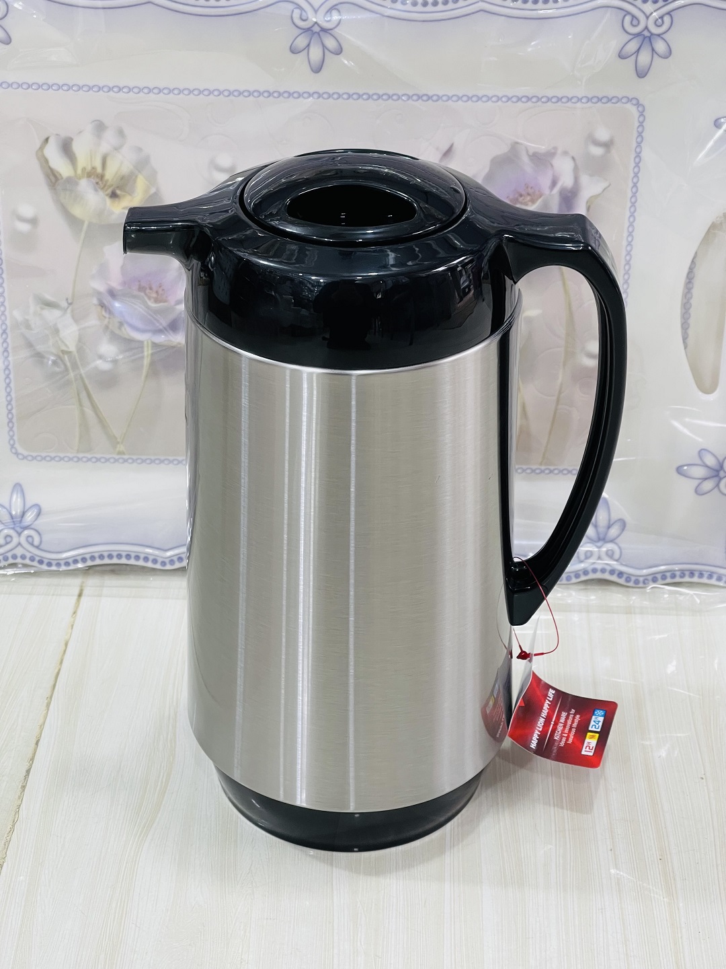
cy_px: 484
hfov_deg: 22.9
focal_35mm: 64
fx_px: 1790
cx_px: 363
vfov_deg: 30.3
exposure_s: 1/100
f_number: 2.2
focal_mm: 7.5
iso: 125
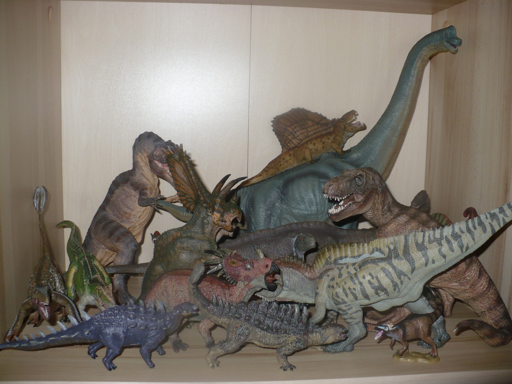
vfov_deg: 38.7
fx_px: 547
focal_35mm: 37
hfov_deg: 50.1
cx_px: 256
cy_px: 192
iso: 100
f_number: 2.8
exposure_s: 1/30
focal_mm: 6.1
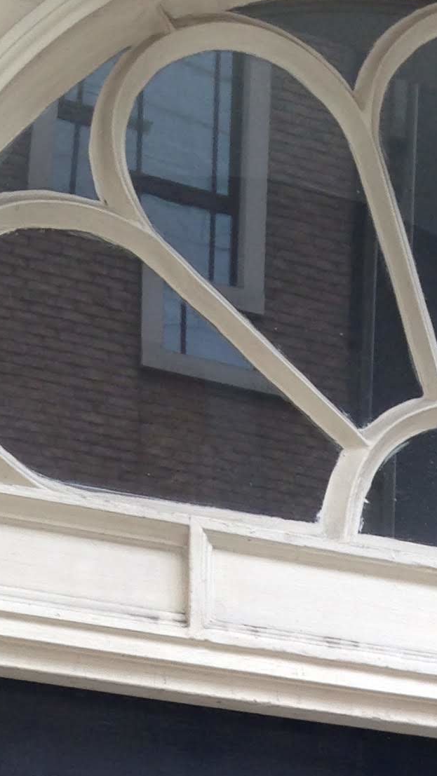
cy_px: 1129
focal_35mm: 106
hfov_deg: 11.3
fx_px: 2183
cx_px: 491
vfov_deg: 18.2
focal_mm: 4.12
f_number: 2.4
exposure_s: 1/120
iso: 50
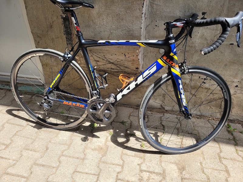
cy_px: 91
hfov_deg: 67.3
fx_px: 183
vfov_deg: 53.1
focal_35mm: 26
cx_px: 122
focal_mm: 5.4
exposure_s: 1/1111
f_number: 1.8
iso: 40
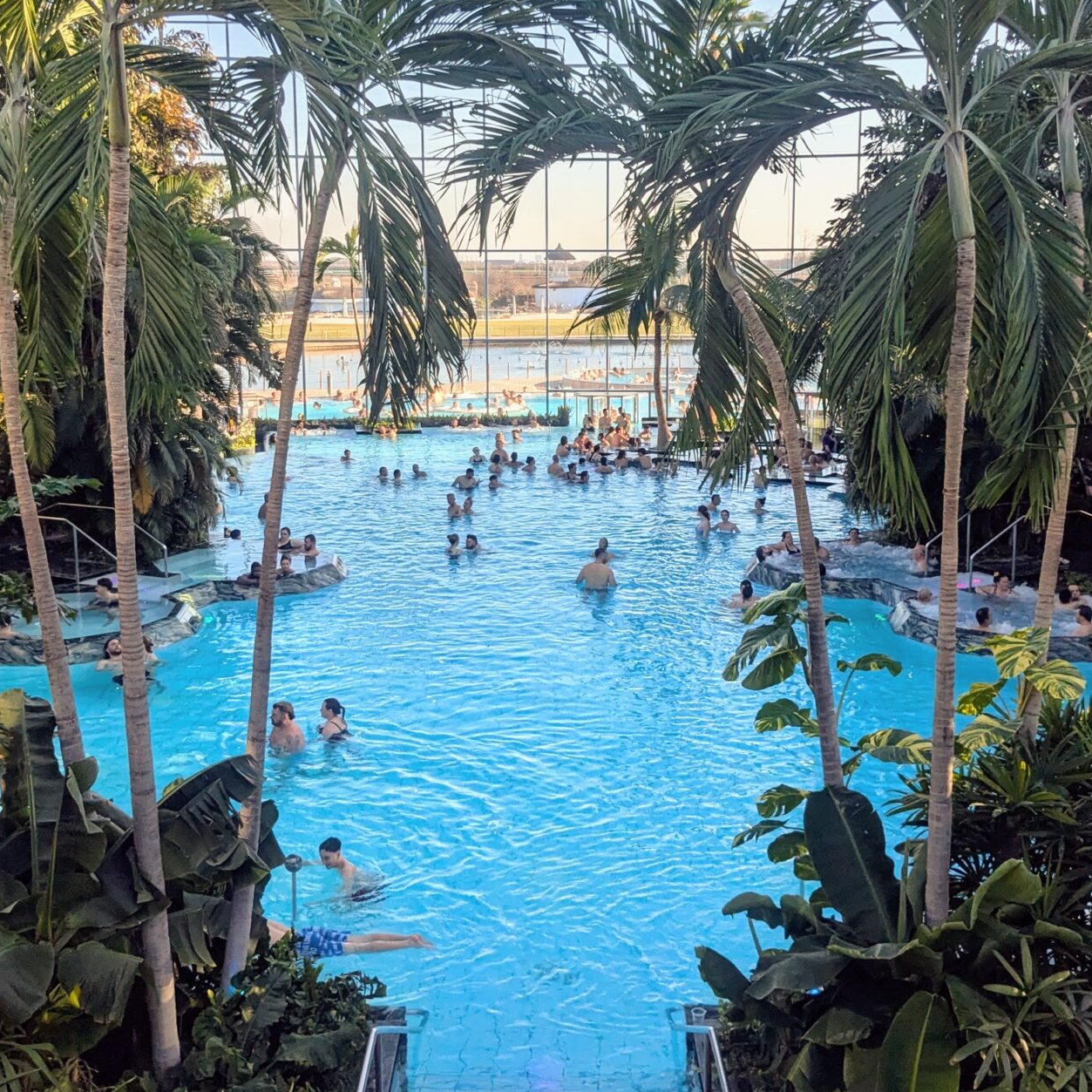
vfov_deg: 42.6
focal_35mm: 39
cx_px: 575
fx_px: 1392
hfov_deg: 42.8
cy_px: 431
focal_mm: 4.38
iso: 55
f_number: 1.73
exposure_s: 1/1299
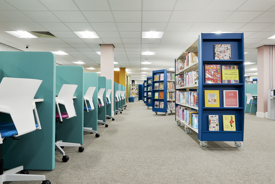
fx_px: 183
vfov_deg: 53.2
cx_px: 138
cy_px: 92
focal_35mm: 24
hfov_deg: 73.7
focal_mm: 24
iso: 400
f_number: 13
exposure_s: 1/4
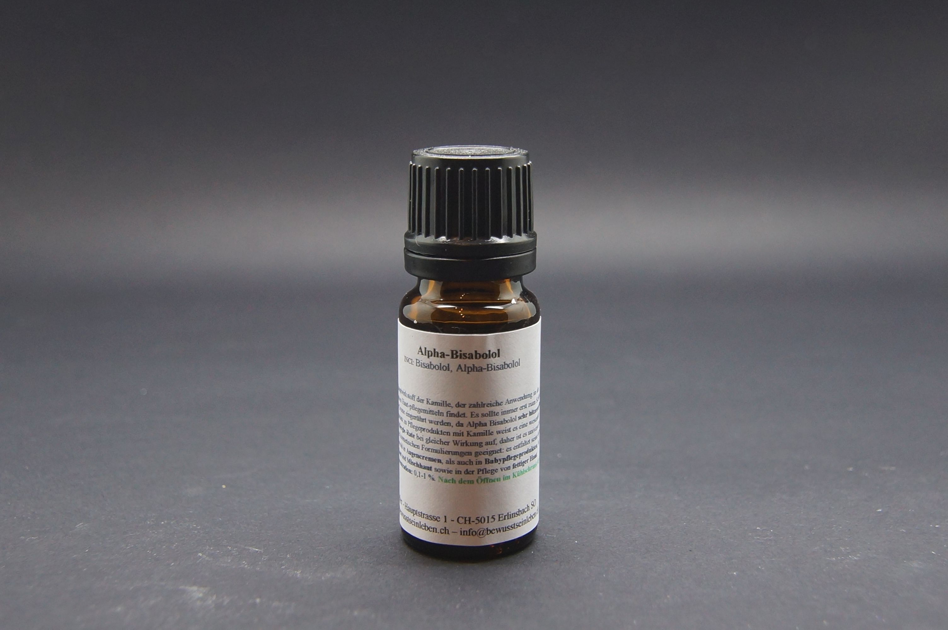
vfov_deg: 28.0
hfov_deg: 41.1
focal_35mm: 48
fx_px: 1263
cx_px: 474
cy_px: 315
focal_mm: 16
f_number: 4
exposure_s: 1/60
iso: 250
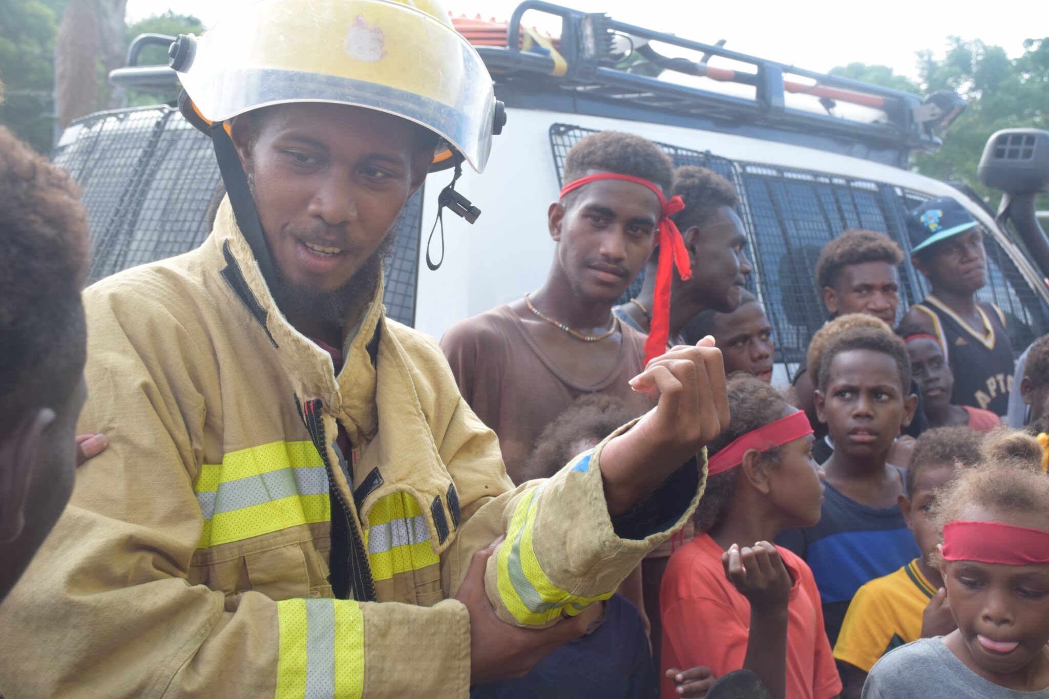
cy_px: 350
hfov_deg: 38.9
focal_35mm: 51
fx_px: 1486
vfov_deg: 26.5
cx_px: 524
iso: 400
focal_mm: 34
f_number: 8
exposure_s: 1/250
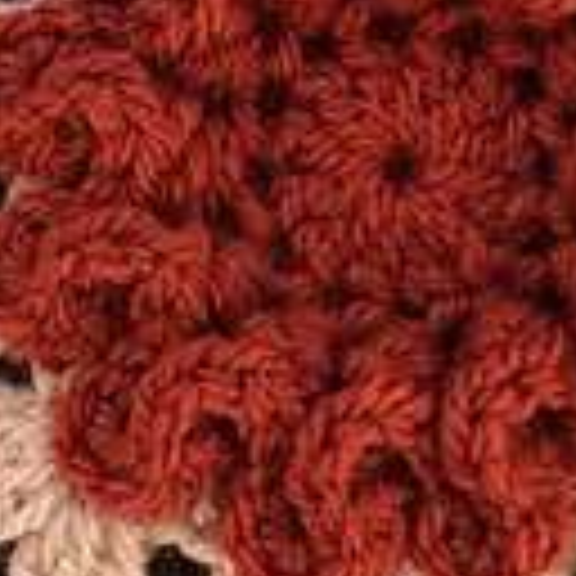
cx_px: 394
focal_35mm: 100
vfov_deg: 17.3
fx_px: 1883
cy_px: 148
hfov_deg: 17.3
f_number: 2.2
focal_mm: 4.15
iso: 80
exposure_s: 1/17
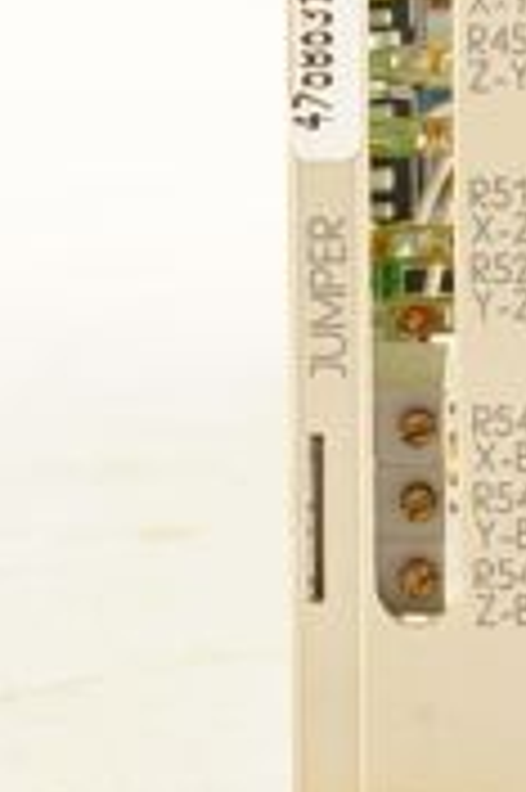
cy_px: -904
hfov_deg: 5.3
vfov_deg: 7.6
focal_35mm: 256
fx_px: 5621
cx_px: 553
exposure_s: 1/160
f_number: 11
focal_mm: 50
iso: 1600
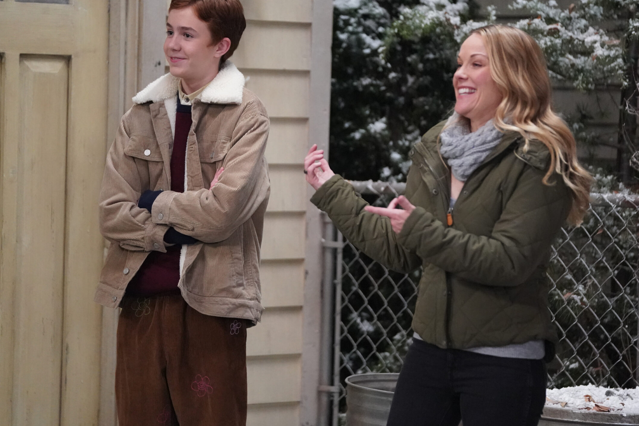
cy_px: 180
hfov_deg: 9.8
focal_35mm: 209
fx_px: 3710
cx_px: 303
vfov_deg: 6.6
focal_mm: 174
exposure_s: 1/400
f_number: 2.8
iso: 8000
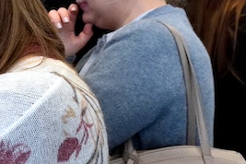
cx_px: -324
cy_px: -26
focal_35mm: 163
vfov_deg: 8.3
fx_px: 1114
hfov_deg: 10.9
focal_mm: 29
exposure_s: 1/160
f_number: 4.5
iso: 3600
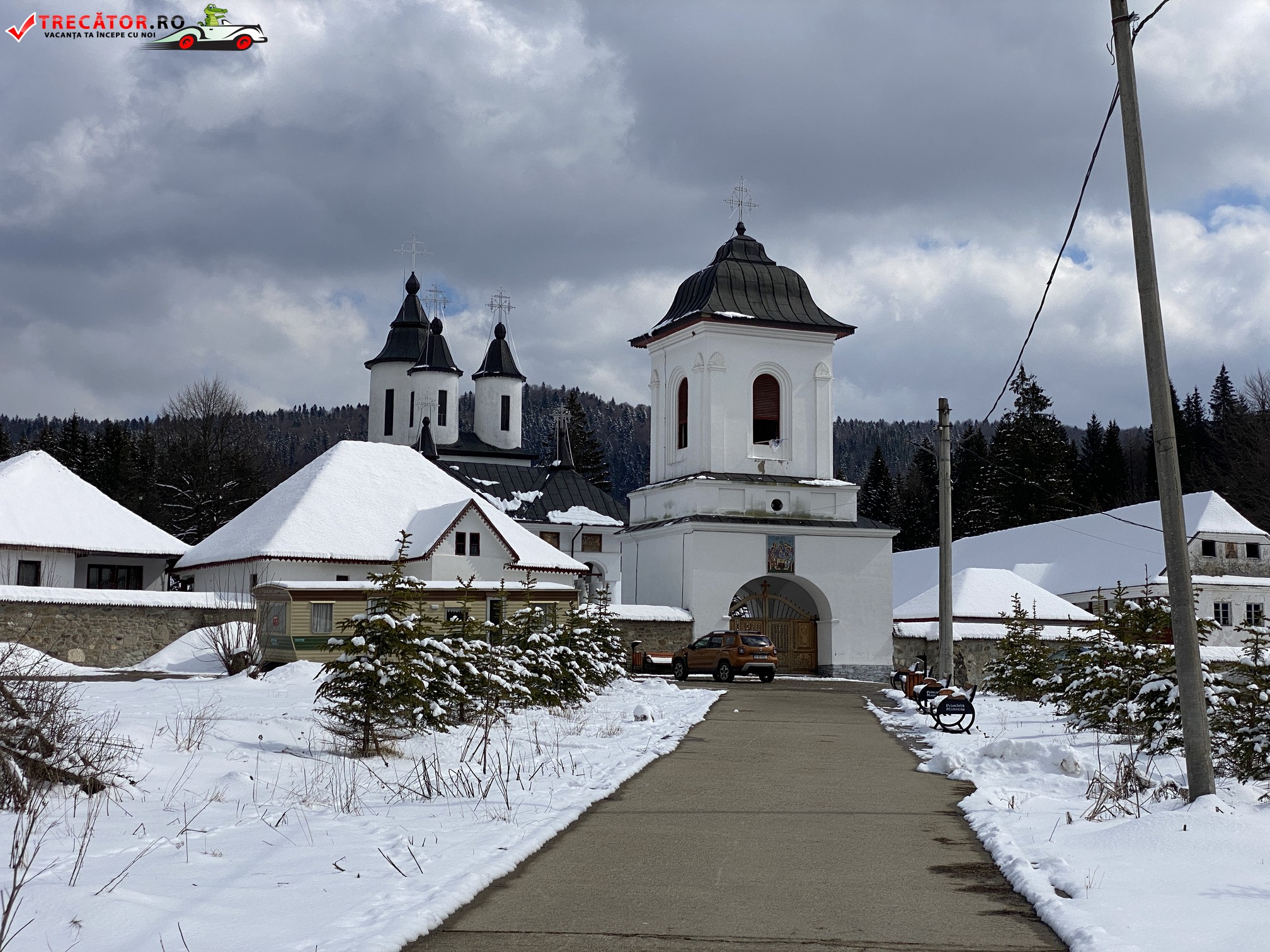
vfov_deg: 28.0
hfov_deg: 36.8
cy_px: 476
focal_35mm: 52
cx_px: 635
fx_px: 1908
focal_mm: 6
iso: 25
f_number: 2
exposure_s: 1/4785
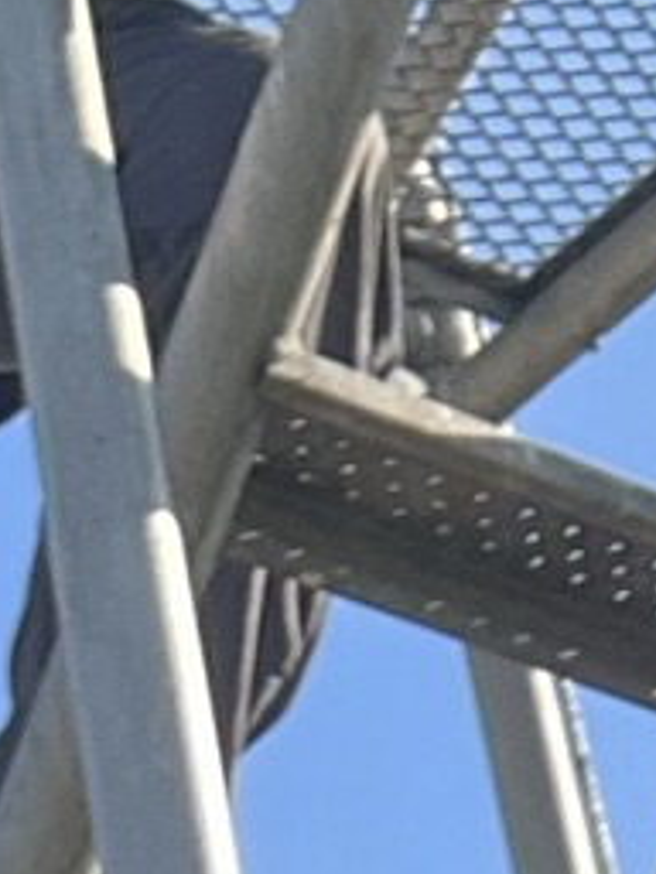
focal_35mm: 240
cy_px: -710
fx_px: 6064
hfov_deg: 6.2
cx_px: 584
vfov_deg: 8.0
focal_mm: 2.71
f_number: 2.2
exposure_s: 1/501
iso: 25
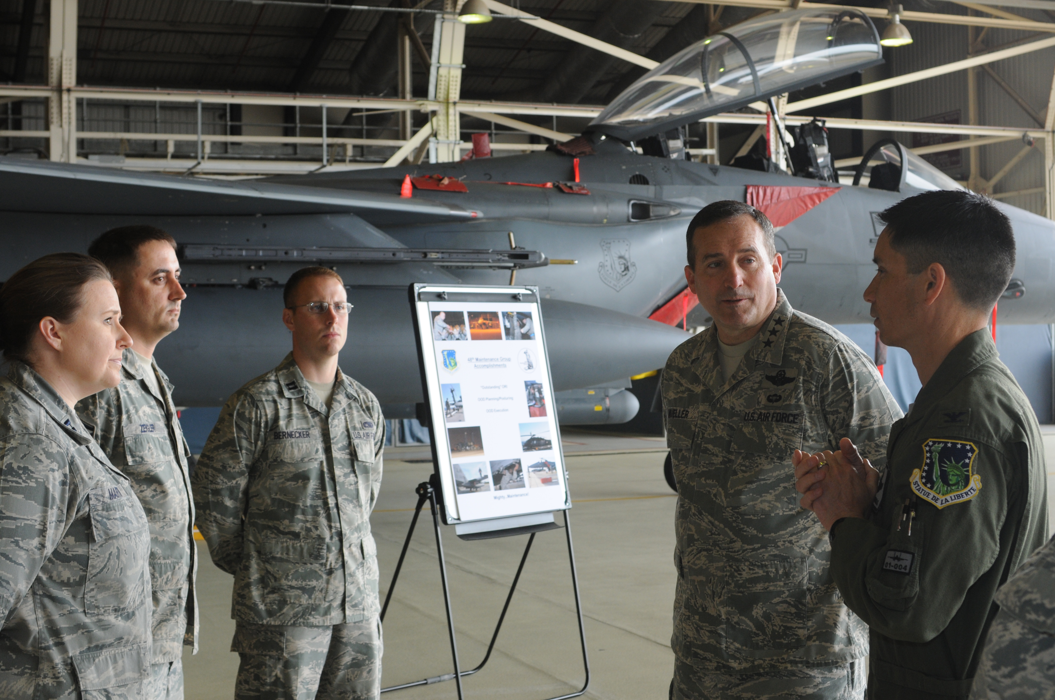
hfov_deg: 37.9
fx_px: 1537
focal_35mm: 52
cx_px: 528
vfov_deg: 25.7
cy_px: 350
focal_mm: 35
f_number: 6.3
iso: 400
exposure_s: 1/60
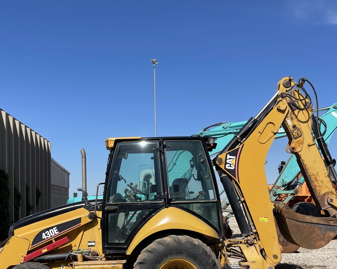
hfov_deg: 44.7
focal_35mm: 41
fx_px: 409
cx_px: 149
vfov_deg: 36.1
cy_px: 177
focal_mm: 5.1
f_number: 1.6
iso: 32
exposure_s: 1/4202
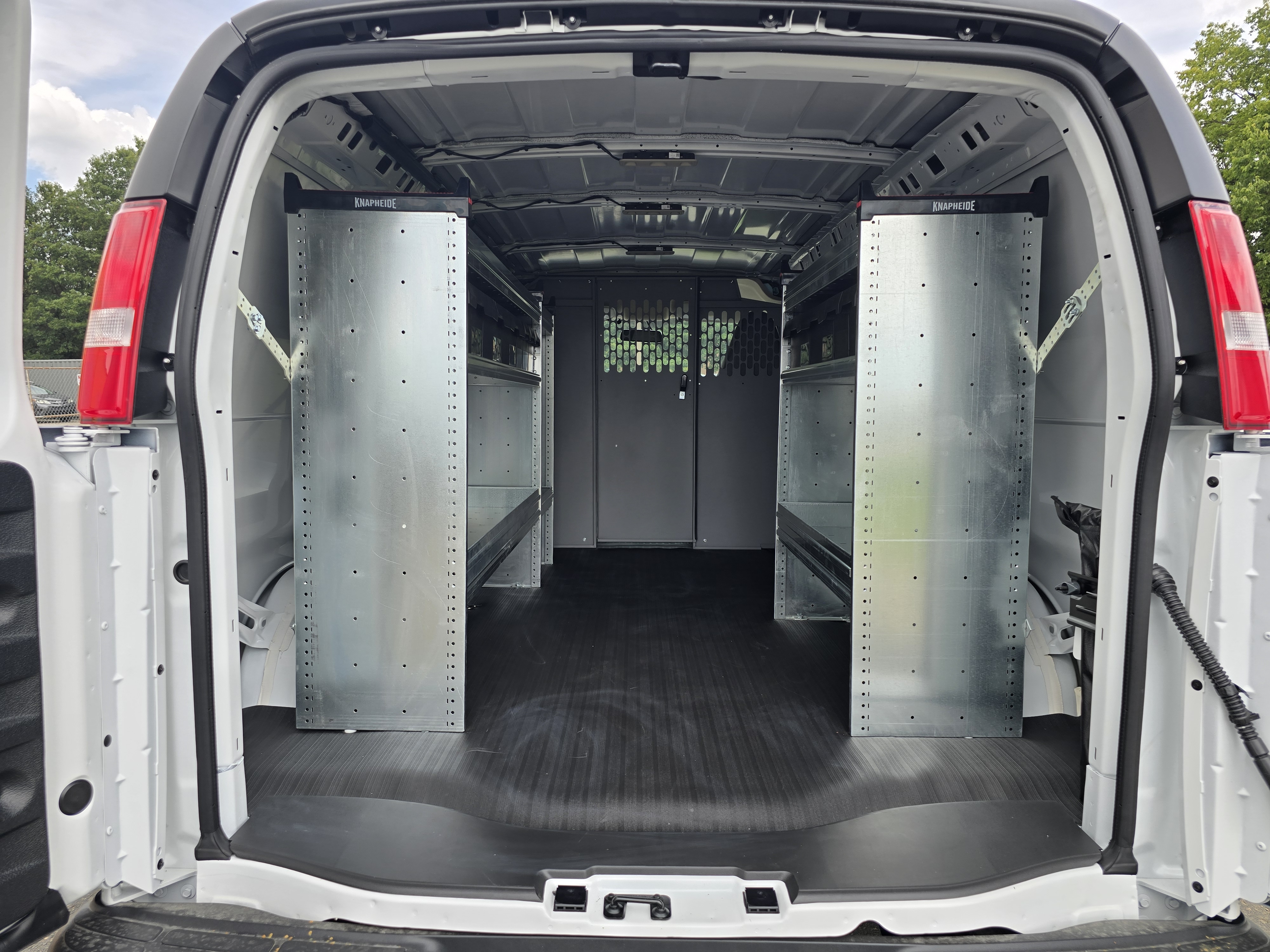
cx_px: 635
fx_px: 844
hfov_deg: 73.9
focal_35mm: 23
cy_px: 476
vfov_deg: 58.9
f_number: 1.7
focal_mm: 6.3
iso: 12
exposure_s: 1/373
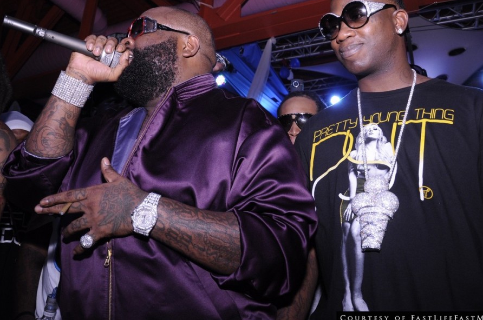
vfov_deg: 42.1
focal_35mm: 31
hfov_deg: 60.3
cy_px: 141
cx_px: 260
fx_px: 415
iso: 500
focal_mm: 18
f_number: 5
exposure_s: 1/60
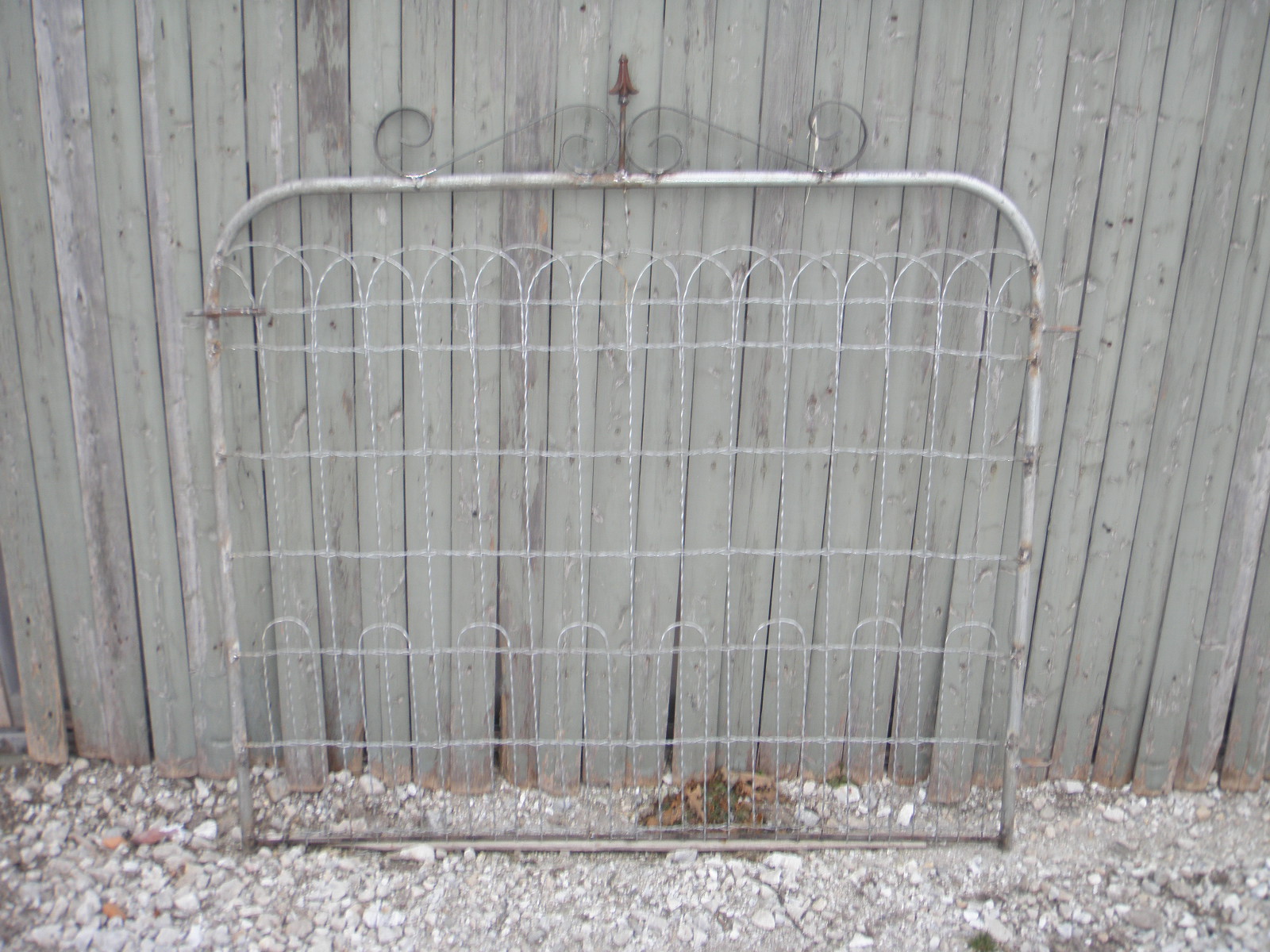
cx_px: 635
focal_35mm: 38
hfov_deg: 49.0
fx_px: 1394
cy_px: 476
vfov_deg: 37.7
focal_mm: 6.7
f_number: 3.5
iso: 50
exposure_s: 1/40
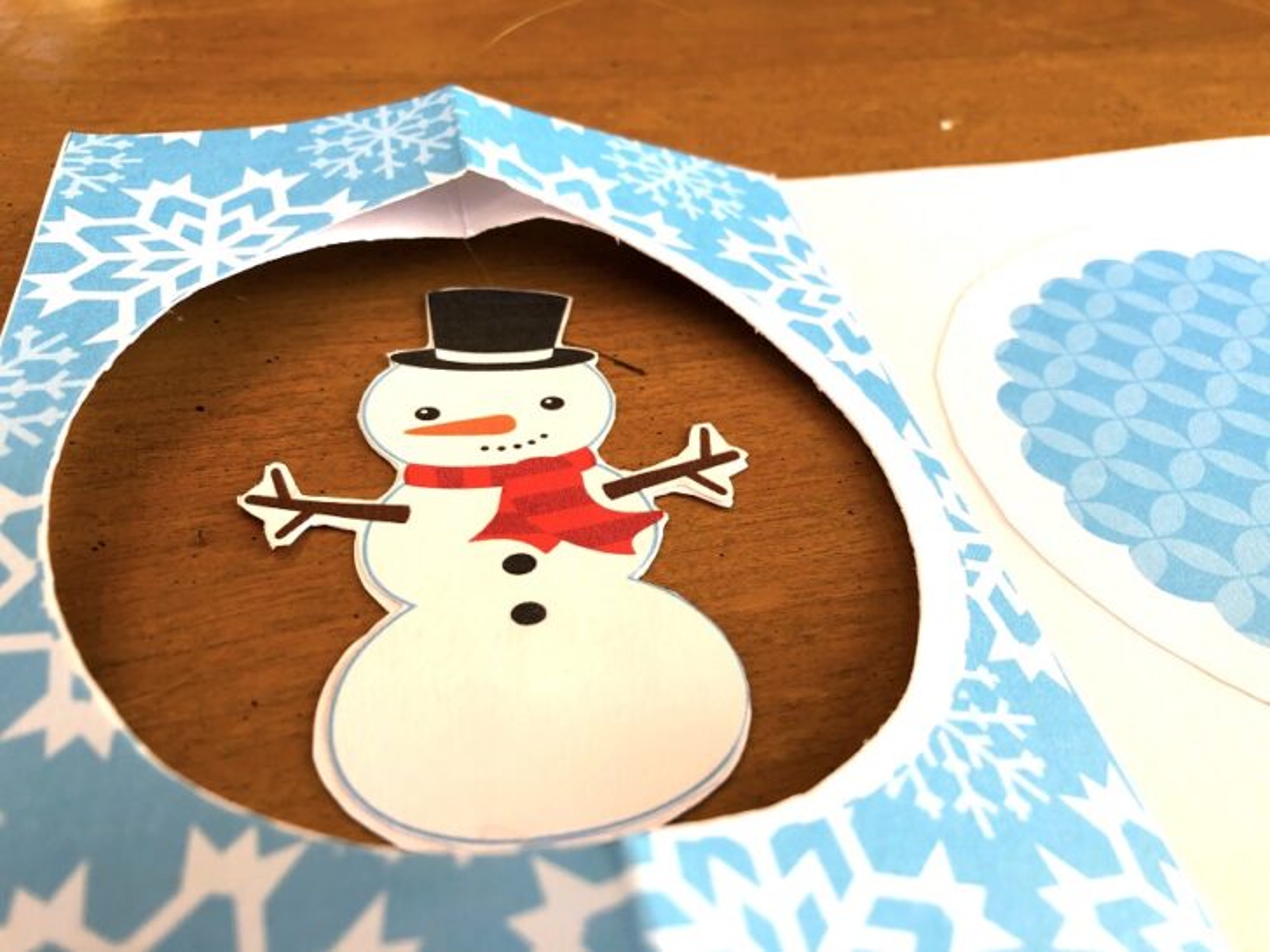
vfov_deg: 49.7
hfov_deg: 63.4
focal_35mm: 28
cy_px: 476
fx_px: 1027
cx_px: 635
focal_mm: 4
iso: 32
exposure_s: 1/120
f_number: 1.8
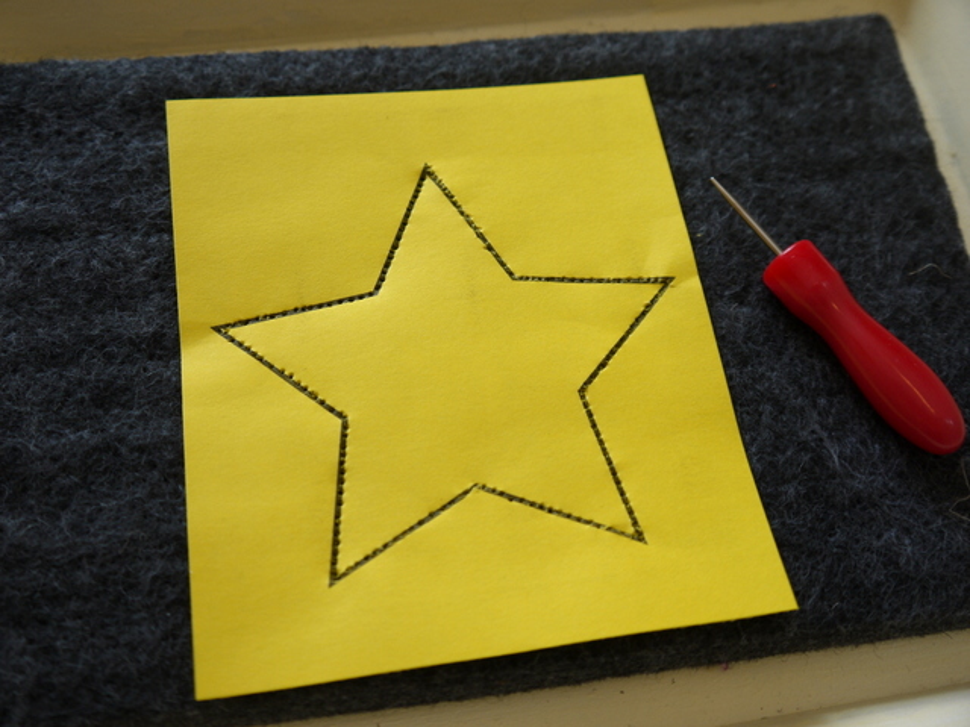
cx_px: 485
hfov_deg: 44.8
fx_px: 1177
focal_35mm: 42
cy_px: 364
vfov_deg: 34.3
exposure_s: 1/60
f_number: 4.3
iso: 100
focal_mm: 21
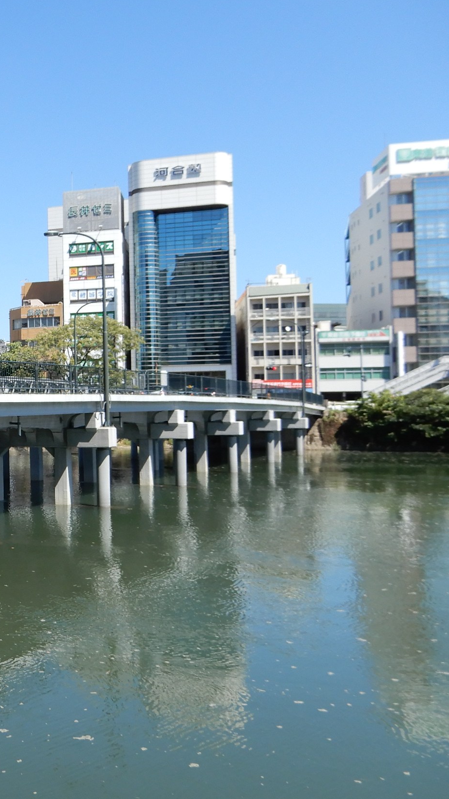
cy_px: 386
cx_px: -142
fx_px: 868
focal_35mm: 41
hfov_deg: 25.0
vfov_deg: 49.4
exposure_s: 1/640
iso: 80
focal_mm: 4.3
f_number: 3.4
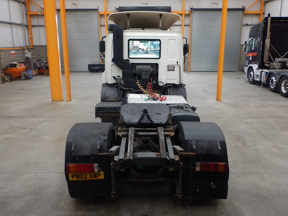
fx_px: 258
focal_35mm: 31
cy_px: 108
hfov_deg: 58.4
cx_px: 144
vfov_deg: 45.4
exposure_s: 1/30
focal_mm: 5.6
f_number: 4.2
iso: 125
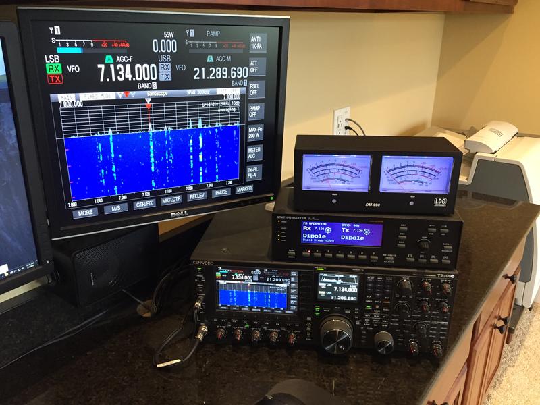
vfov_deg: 48.2
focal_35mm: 29
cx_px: 270
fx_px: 452
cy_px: 202
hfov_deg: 61.7
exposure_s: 1/30
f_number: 2.2
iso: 200
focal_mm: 4.15
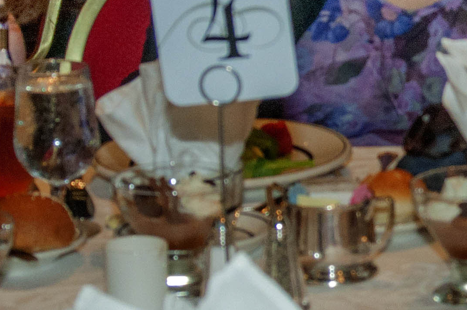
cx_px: 720
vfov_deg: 5.2
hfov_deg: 7.7
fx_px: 3408
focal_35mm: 263
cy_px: 22
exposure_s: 1/80
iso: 400
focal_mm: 44
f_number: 7.1
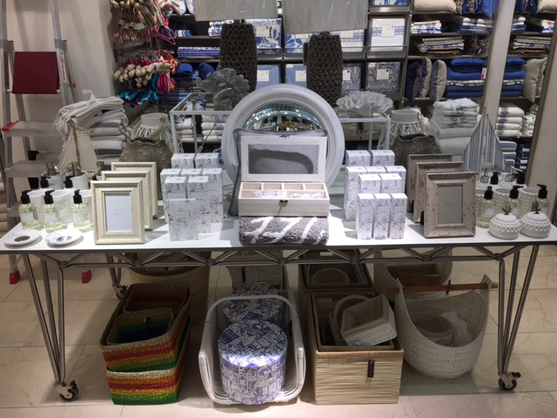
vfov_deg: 48.2
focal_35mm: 29
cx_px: 278
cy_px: 209
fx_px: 467
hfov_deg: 61.7
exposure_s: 1/100
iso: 32
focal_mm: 4.15
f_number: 2.2
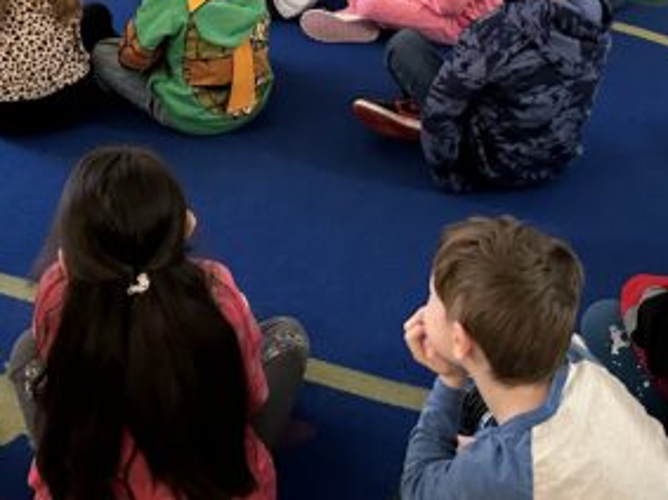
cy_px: -92
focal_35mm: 59
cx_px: 316
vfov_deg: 22.9
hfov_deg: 32.7
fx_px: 1138
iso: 640
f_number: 1.78
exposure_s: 1/60
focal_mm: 6.86
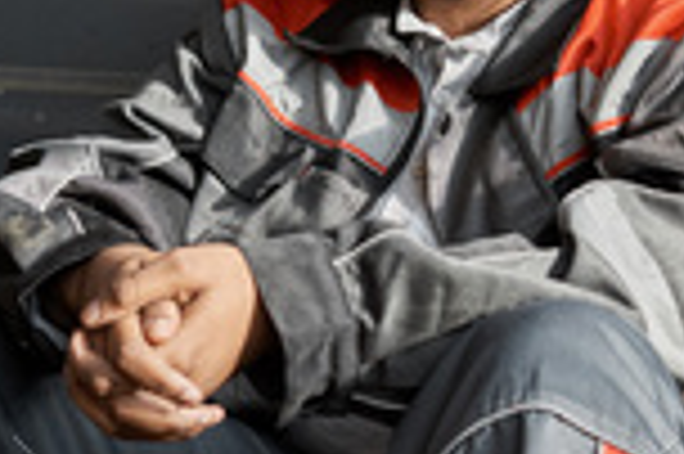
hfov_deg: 15.1
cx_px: 324
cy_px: 306
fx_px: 2581
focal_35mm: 136
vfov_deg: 10.1
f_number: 3.5
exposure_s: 1/250
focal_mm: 35
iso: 500
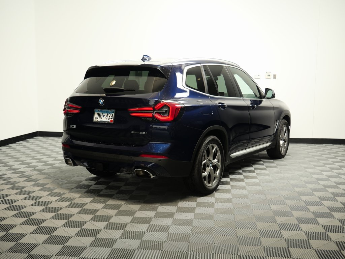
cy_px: 130
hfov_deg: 46.8
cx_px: 172
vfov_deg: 36.0
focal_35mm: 40
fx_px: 399
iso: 200
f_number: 4.1
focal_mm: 20
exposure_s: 1/200
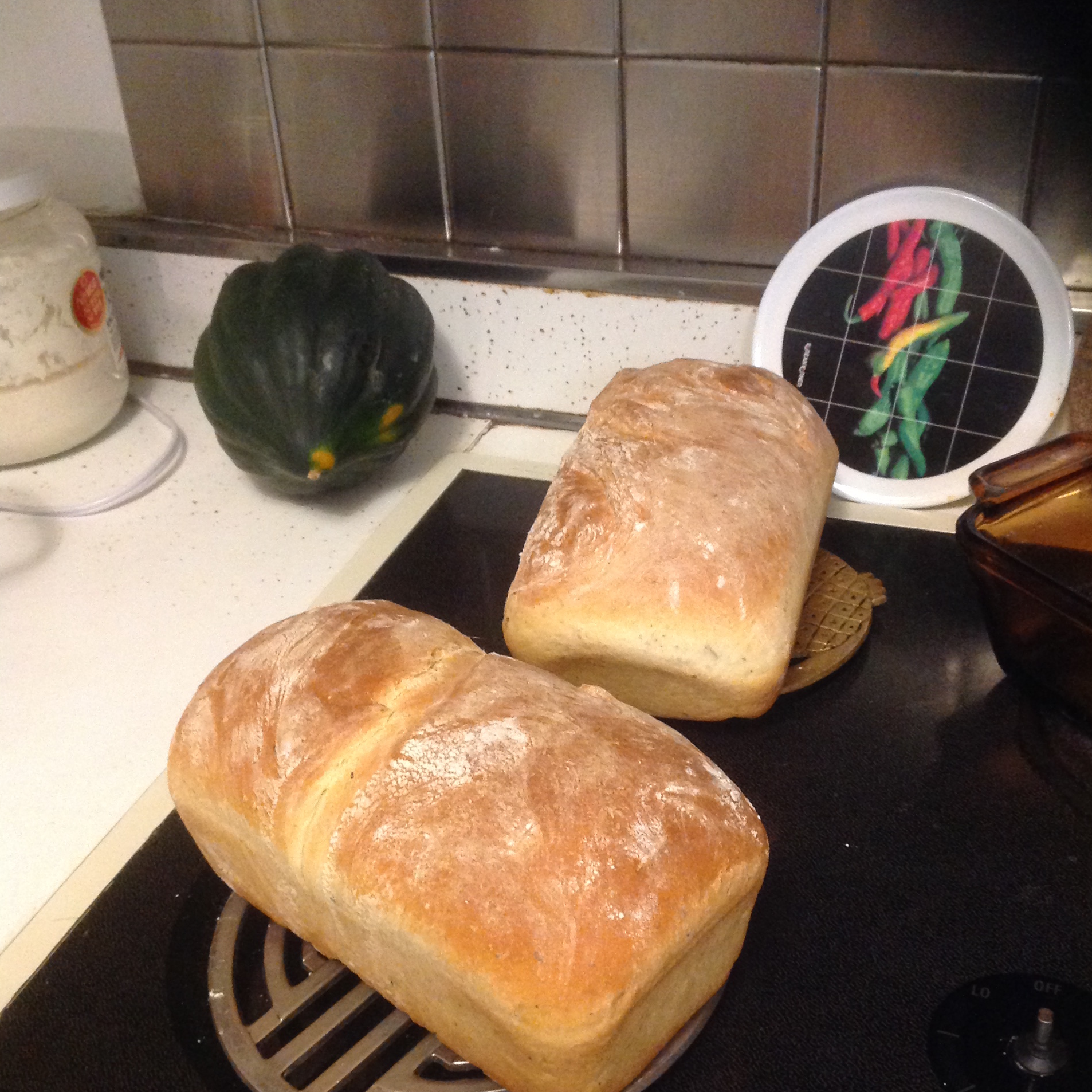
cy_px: 659
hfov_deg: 40.0
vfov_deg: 39.8
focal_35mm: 42
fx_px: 1499
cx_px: 546
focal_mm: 4.28
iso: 400
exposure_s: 1/15
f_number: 2.4
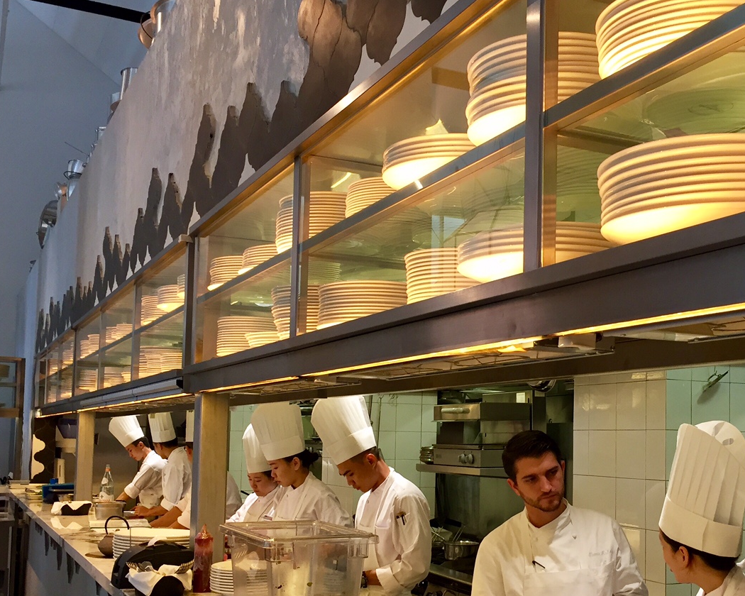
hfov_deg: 41.8
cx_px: 457
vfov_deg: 34.0
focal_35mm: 44
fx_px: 970
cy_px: 377
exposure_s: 1/33
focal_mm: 4.15
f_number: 2.2
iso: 100
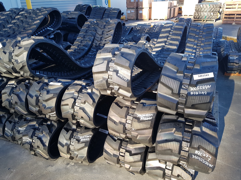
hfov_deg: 67.3
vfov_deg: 53.1
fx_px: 181
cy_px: 90
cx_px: 120
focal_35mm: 26
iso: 50
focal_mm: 4.2
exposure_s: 1/325
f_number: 1.7
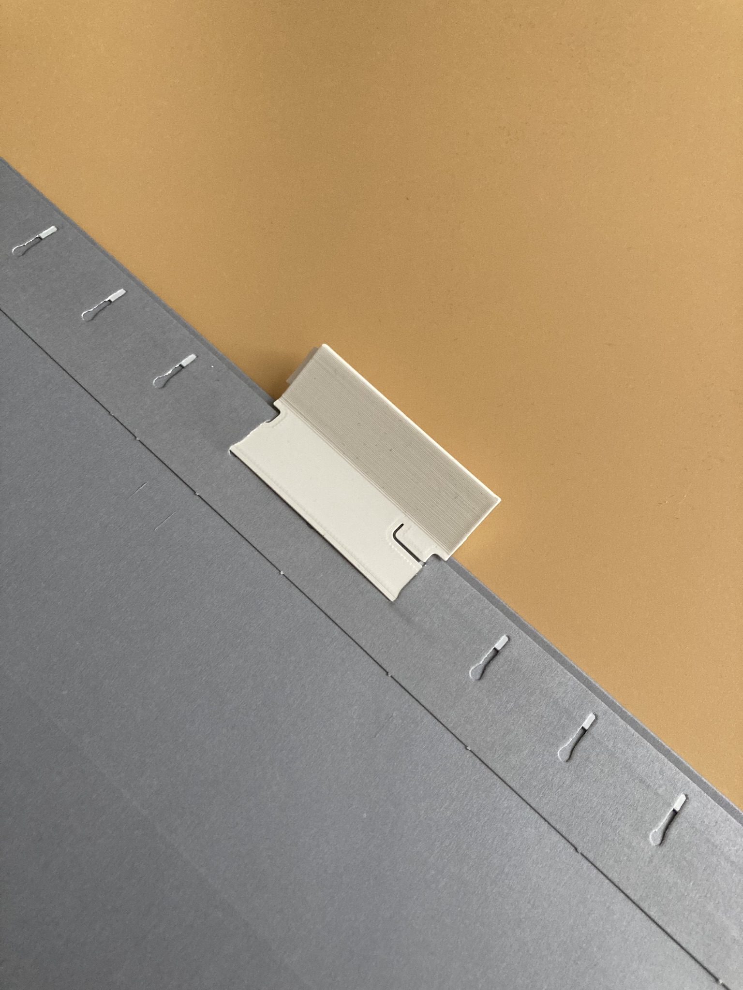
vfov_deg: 63.4
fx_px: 801
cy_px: 495
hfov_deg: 49.7
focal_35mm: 28
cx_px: 372
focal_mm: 3.99
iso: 320
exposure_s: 1/60
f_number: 1.8
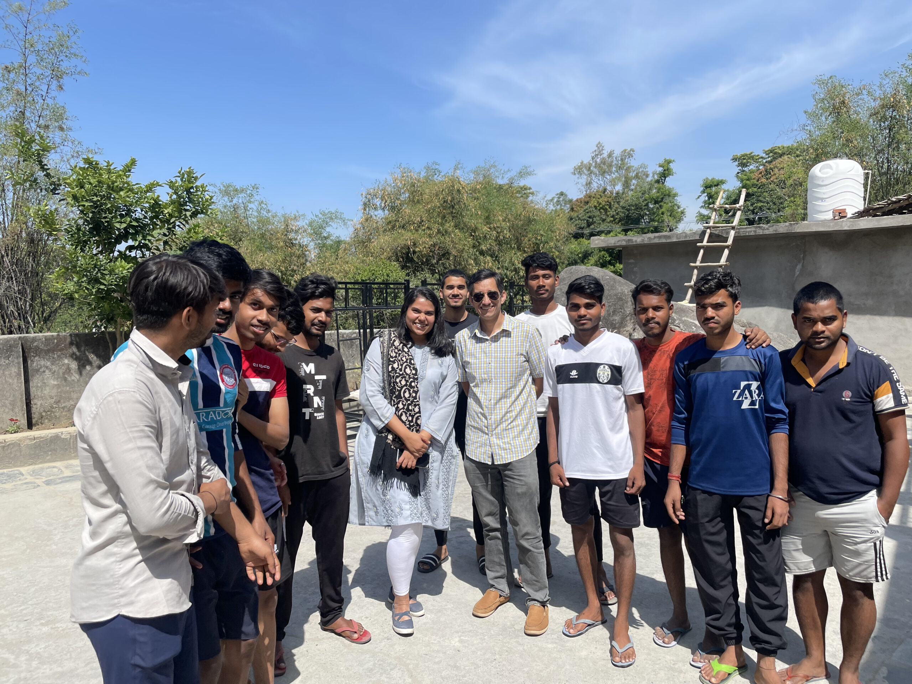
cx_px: 456
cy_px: 342
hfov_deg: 67.3
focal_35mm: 26
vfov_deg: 53.1
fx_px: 685
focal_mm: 4.2
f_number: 1.6
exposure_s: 1/2564
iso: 32
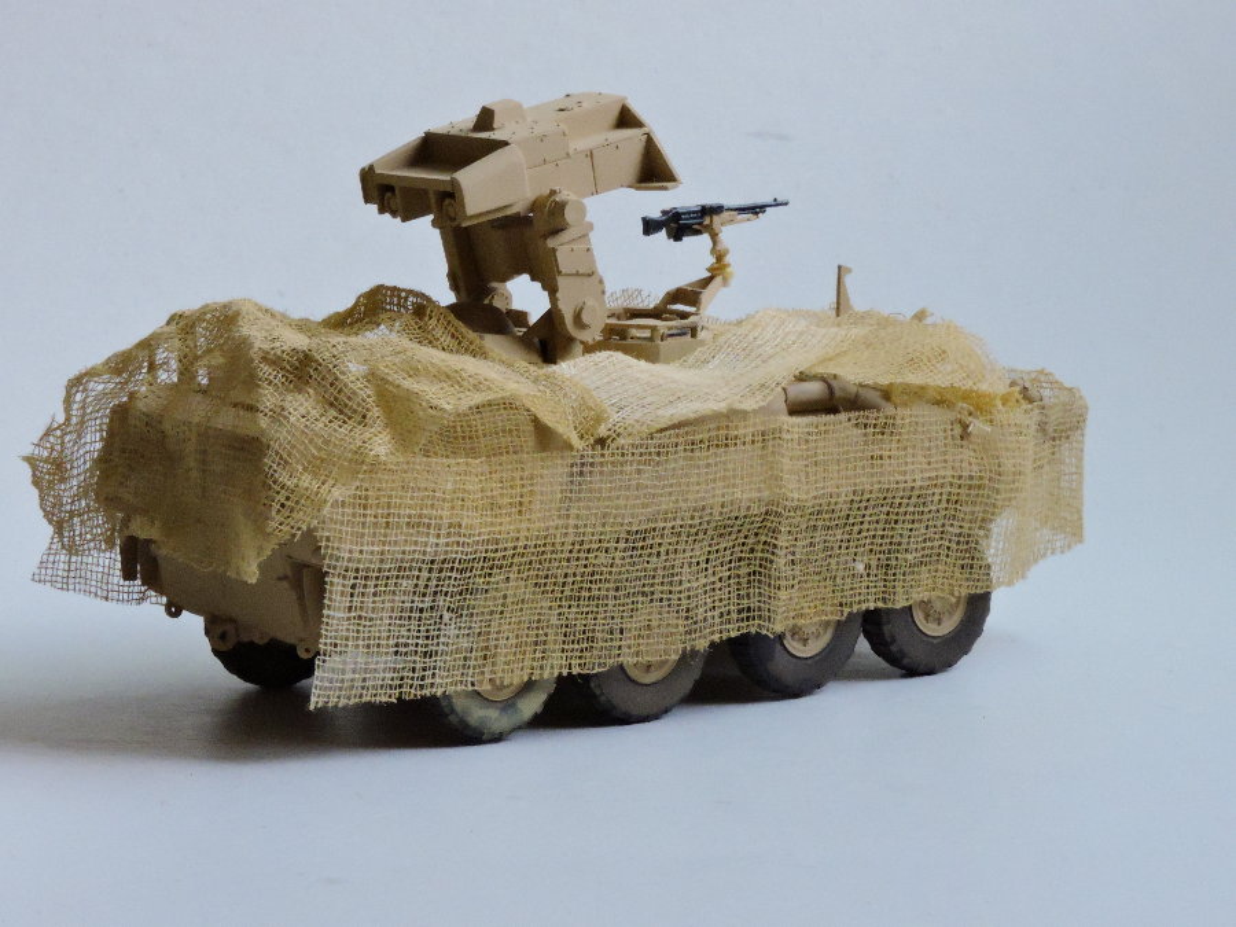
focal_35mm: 135
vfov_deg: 11.0
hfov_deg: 14.6
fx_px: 4820
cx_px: 618
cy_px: 464
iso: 1600
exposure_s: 1/125
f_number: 8
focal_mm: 24.2
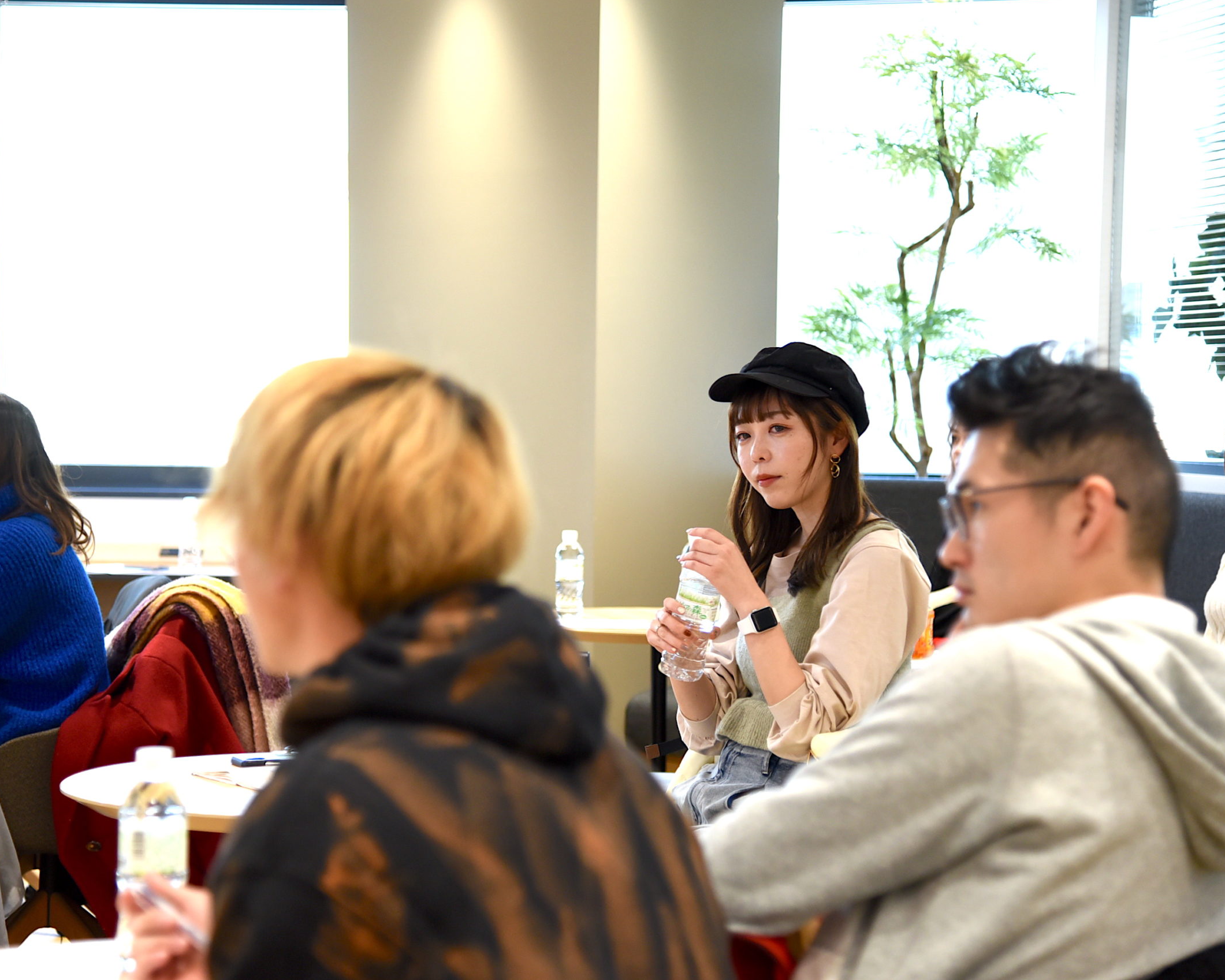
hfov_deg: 22.5
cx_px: 539
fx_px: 3082
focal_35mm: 85
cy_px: 488
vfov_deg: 18.1
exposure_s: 1/200
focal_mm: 75
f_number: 4
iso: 1250
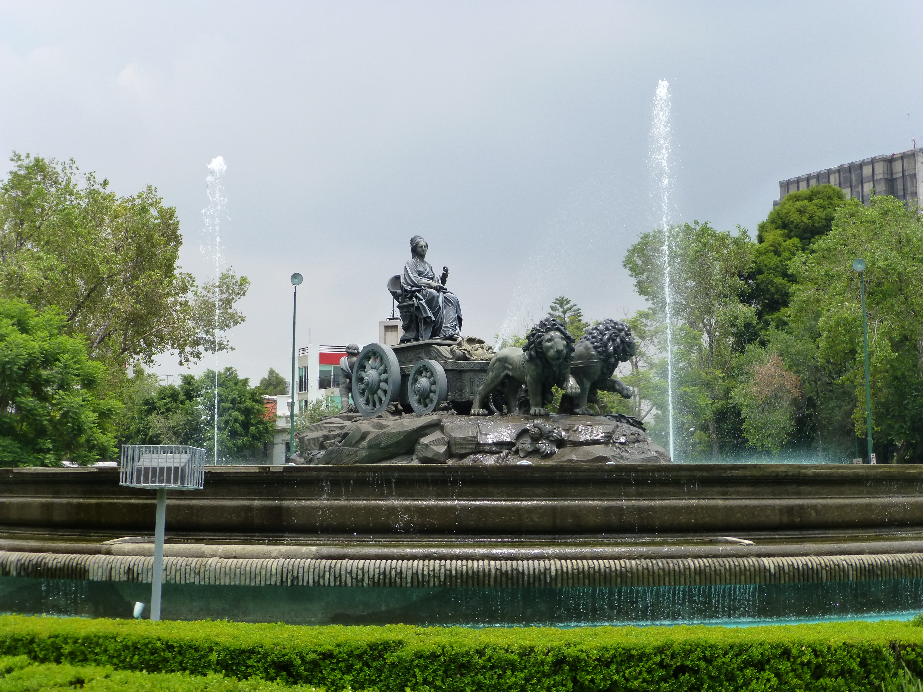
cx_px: 462
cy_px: 346
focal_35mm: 44
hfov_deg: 42.9
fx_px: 1173
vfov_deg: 32.9
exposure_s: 1/640
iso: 160
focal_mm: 7.9
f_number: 4.1
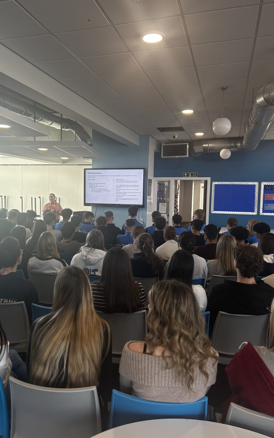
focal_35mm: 29
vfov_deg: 64.6
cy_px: 214
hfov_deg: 42.9
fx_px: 347
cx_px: 110
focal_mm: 5.7
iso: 40
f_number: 1.5
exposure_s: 1/169
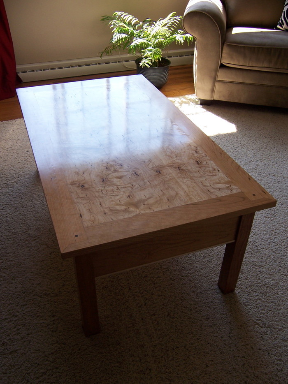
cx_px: 144
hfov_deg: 42.9
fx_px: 366
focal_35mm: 33
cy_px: 192
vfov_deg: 55.4
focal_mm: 5.5
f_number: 3.4
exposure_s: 1/60
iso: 80
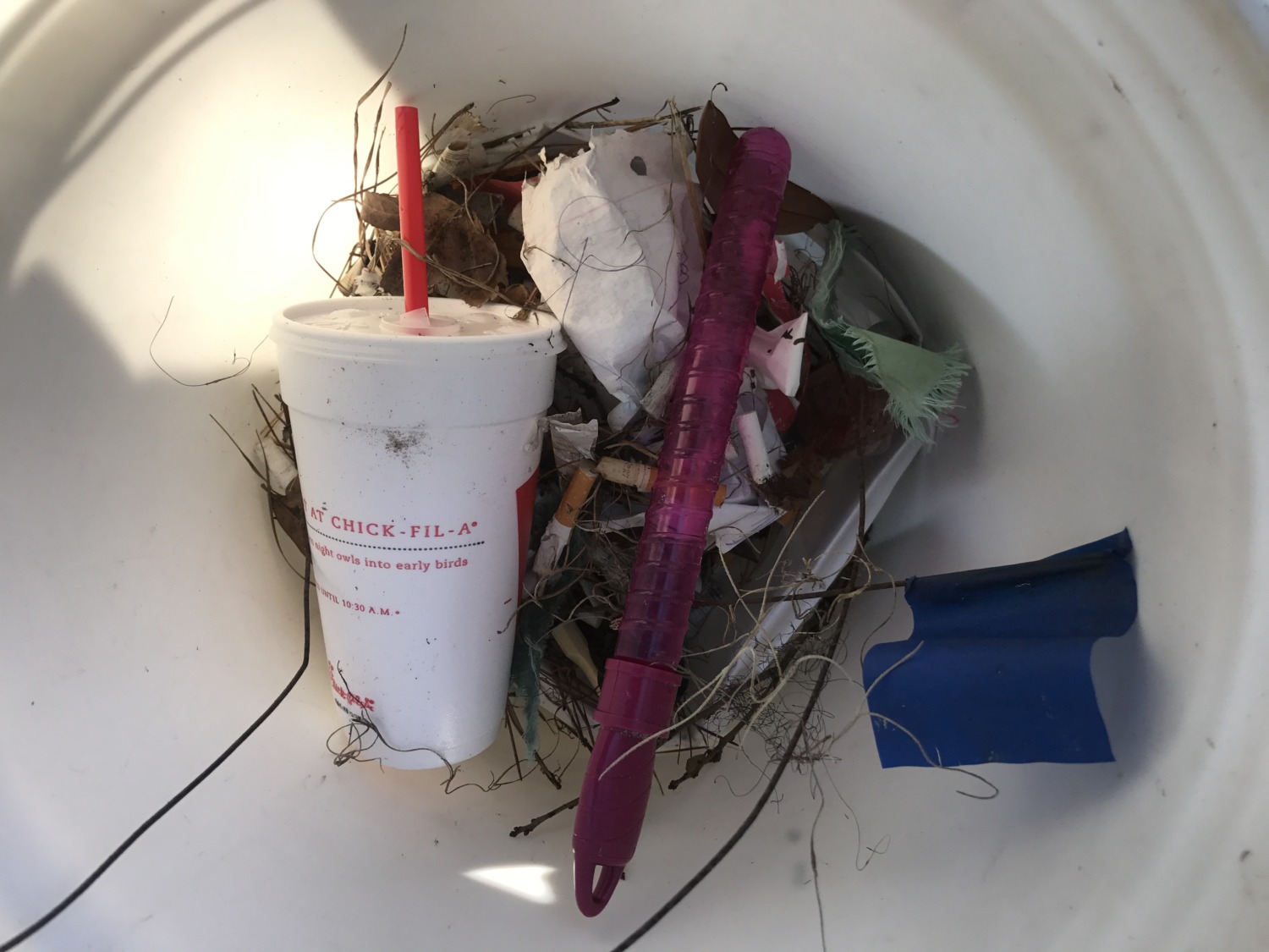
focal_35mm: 28
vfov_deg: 49.7
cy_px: 476
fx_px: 1026
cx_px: 634
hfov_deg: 63.4
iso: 20
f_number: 1.8
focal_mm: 3.99
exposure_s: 1/567
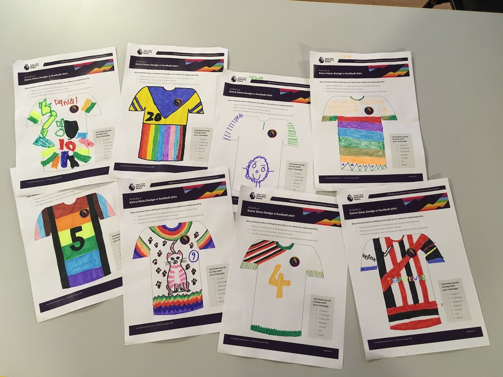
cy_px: 188
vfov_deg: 48.2
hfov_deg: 61.7
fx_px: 421
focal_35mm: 29
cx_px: 252
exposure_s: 1/33
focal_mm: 4.15
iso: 125
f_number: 2.2
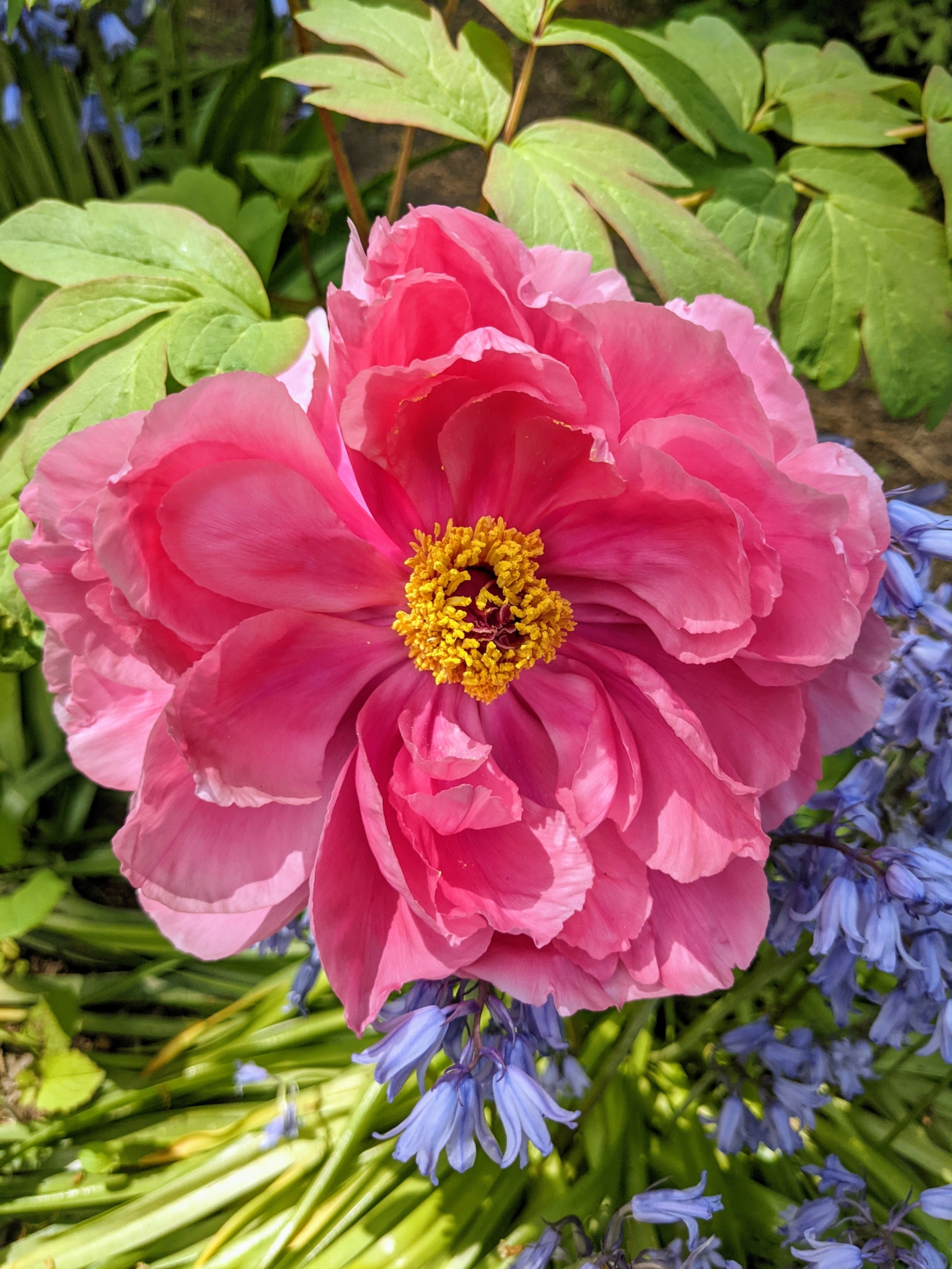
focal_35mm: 27
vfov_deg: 65.3
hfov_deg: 51.4
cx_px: 476
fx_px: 990
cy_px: 634
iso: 58
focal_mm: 4.38
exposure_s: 1/1381
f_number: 1.73
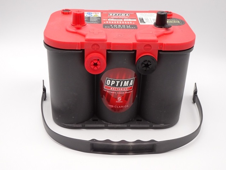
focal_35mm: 48
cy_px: 85
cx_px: 113
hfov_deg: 39.7
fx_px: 313
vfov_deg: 30.3
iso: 250
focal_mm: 8.18
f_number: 4.5
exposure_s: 1/50
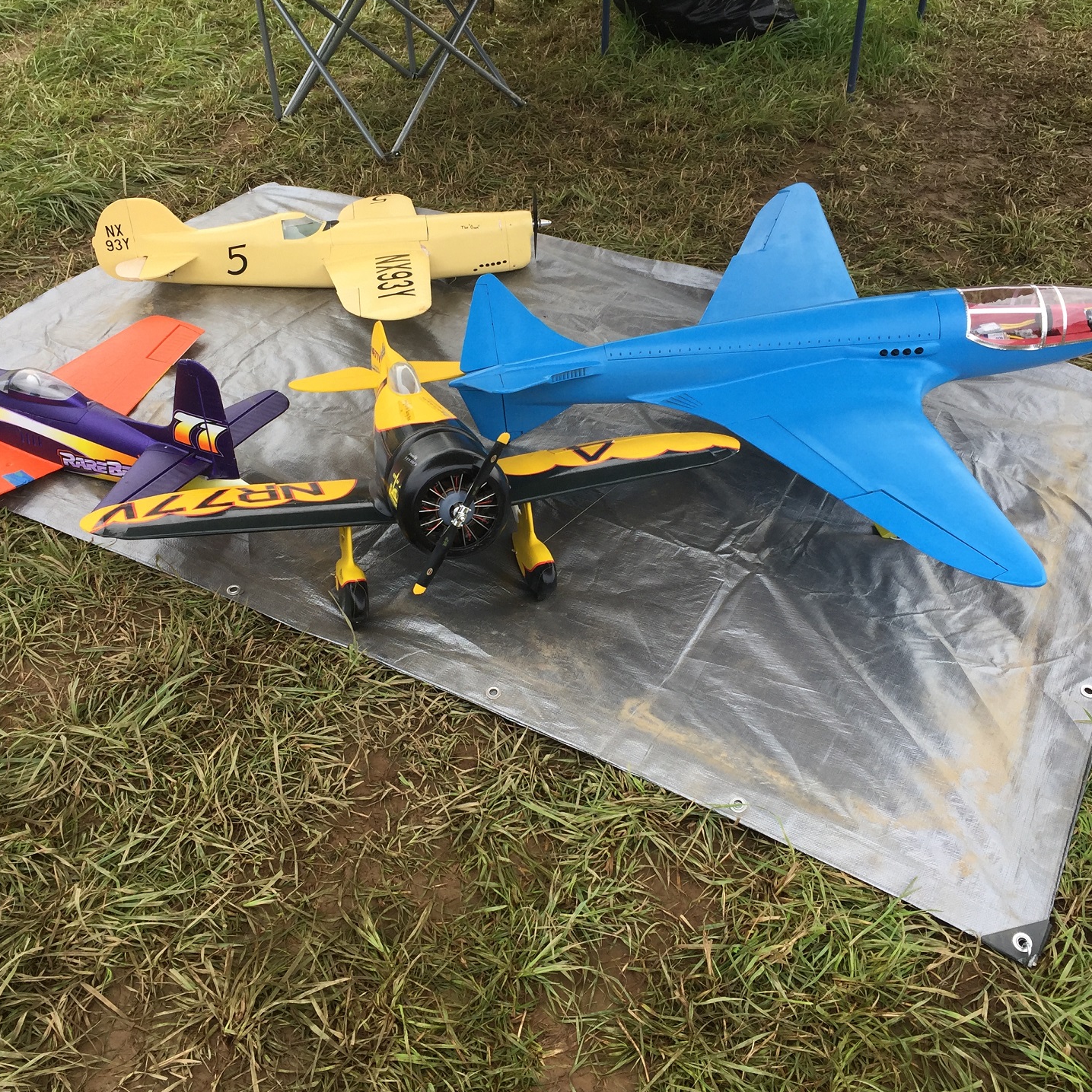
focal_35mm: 35
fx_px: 1249
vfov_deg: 47.2
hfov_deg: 47.2
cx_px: 508
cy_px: 553
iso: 32
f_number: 2.2
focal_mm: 4.15
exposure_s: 1/408
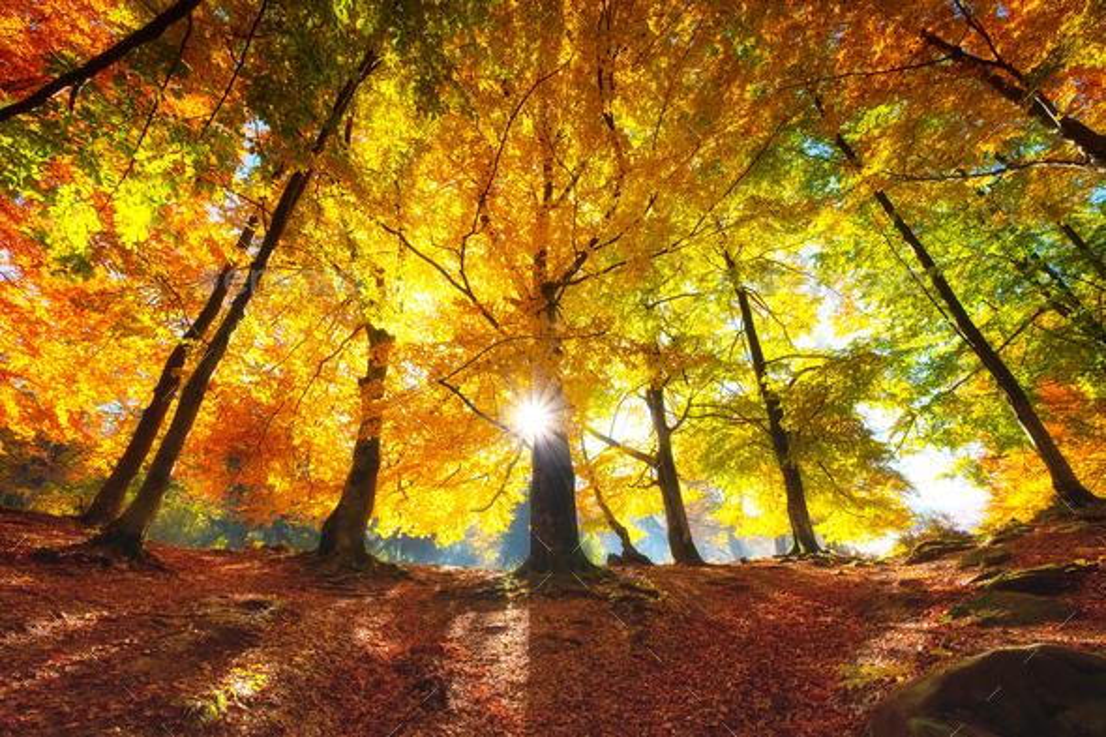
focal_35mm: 15
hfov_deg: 100.4
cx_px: 553
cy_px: 368
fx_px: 461
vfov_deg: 77.3
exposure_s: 1/50
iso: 200
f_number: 8
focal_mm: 10
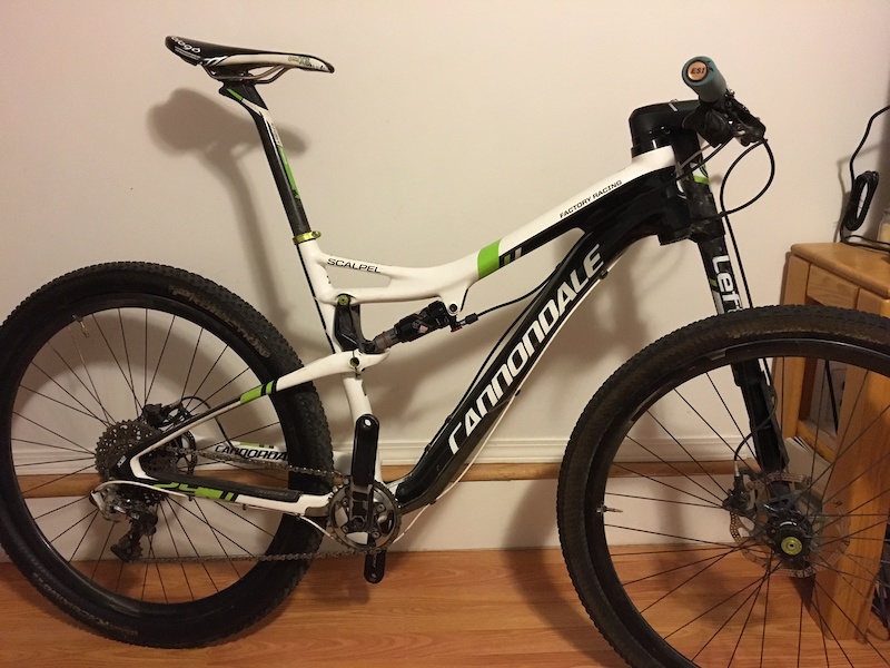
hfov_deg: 61.7
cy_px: 334
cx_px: 445
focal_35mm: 29
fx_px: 746
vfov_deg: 48.2
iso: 320
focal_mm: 4.15
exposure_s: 1/15
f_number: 2.2
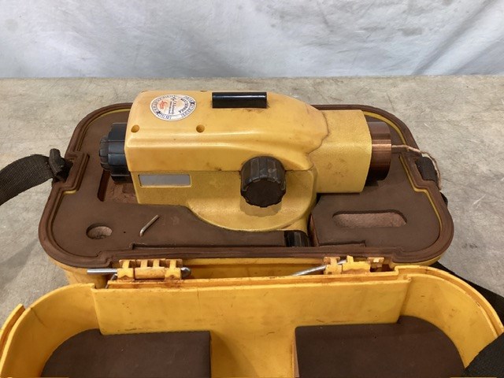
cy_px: 189
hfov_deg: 58.4
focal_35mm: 31
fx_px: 451
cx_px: 252
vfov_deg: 45.4
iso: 320
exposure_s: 1/50
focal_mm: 3.3
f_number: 2.4
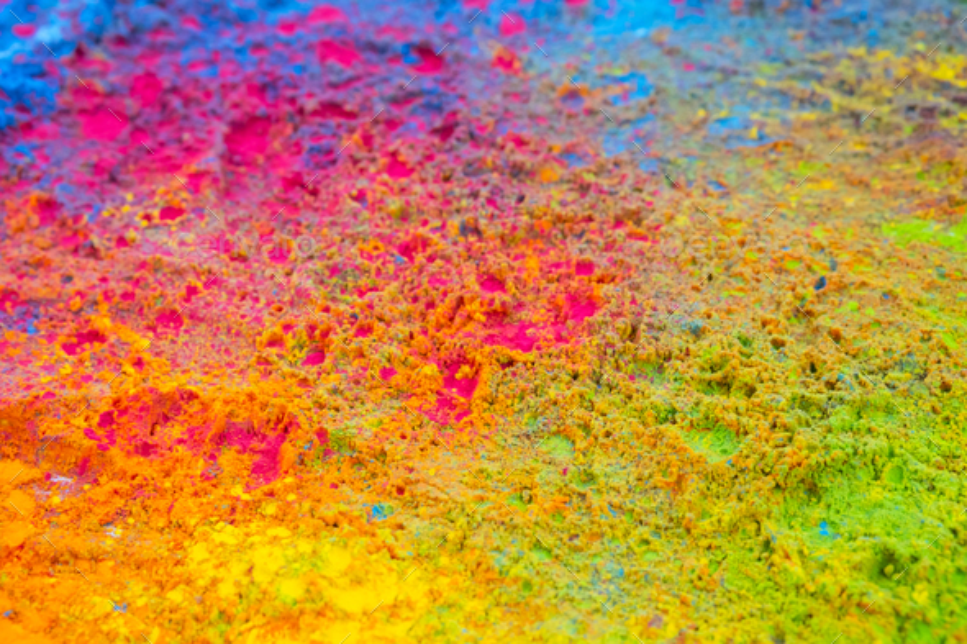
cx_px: 484
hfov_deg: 27.0
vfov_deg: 18.2
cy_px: 322
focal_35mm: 75
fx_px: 2014
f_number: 6.4
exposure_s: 1/125
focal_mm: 50
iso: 320
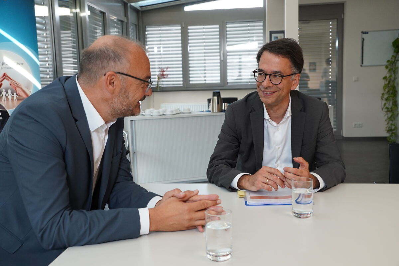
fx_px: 432
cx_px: 200
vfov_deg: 34.2
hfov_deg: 49.6
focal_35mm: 39
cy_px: 133
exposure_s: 1/160
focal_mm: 26
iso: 1250
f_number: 4
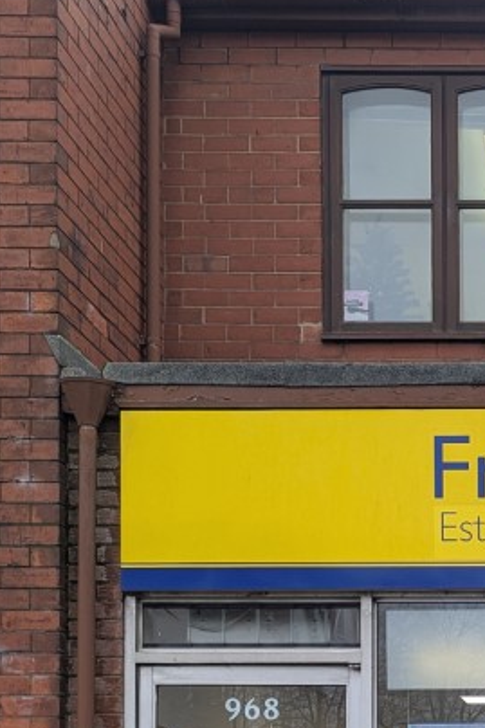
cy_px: 757
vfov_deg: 25.7
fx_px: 1497
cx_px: 664
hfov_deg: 17.1
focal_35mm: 74
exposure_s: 1/125
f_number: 1.85
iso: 42
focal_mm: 6.81
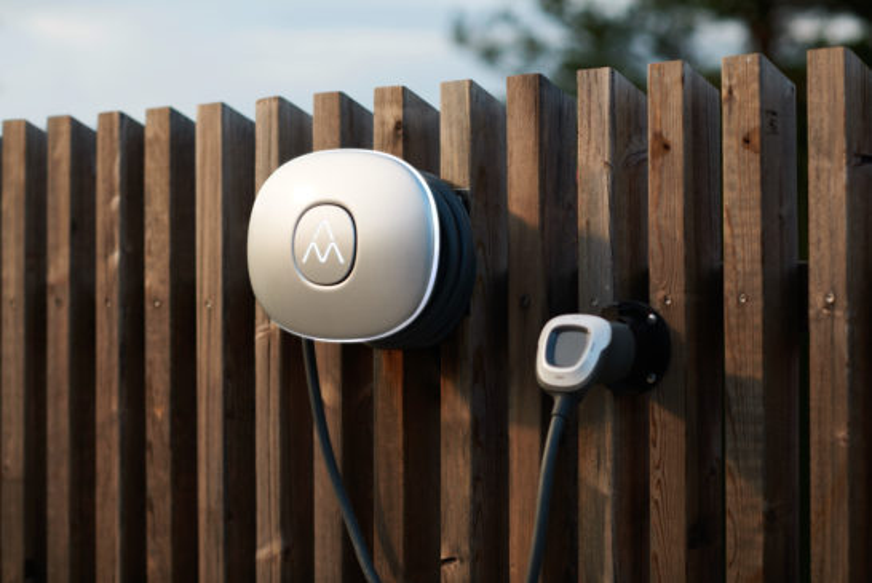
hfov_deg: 23.9
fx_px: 2060
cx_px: 436
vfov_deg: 16.1
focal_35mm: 85
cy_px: 292
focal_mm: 85
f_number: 3.2
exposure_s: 1/320
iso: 80
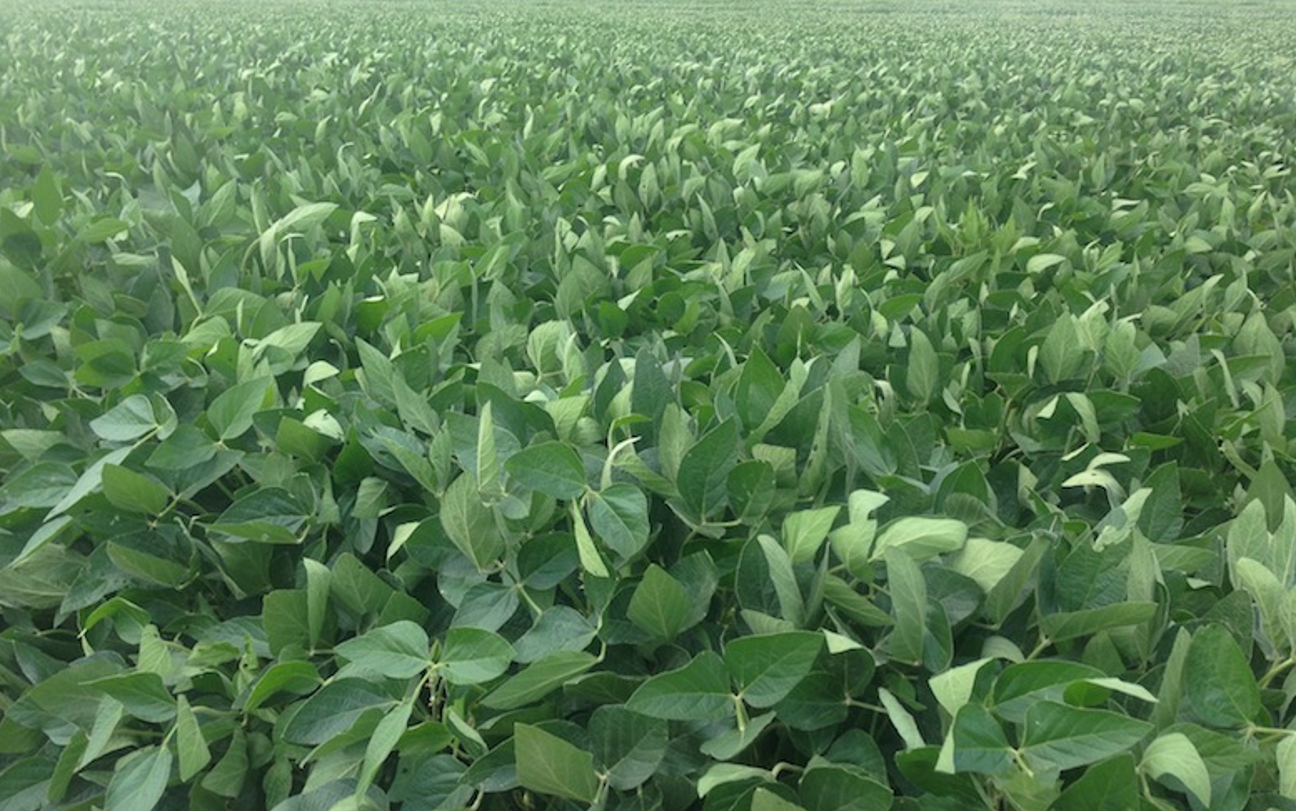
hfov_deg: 54.0
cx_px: 637
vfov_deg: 35.3
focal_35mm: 36
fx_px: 1272
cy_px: 379
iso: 50
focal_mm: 4.12
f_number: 2.4
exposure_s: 1/371
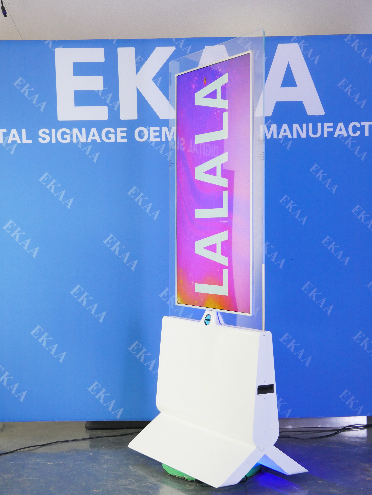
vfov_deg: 34.3
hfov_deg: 26.1
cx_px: 186
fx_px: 802
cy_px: 248
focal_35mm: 56
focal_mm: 28
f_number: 5.6
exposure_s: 1/60
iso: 1000
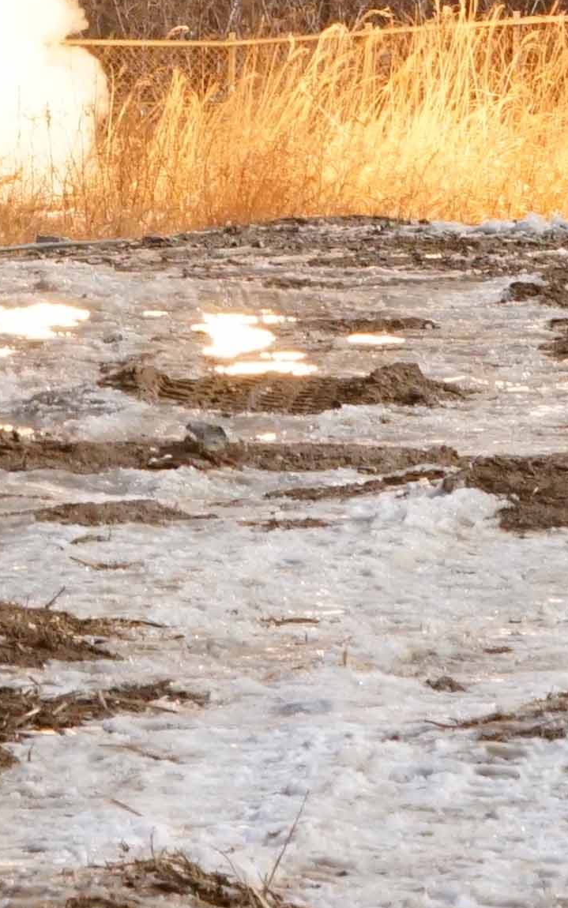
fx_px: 10301
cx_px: -141
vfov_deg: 5.0
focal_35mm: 416
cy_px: -417
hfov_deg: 3.2
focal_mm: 79
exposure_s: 1/1000
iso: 1250
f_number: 16
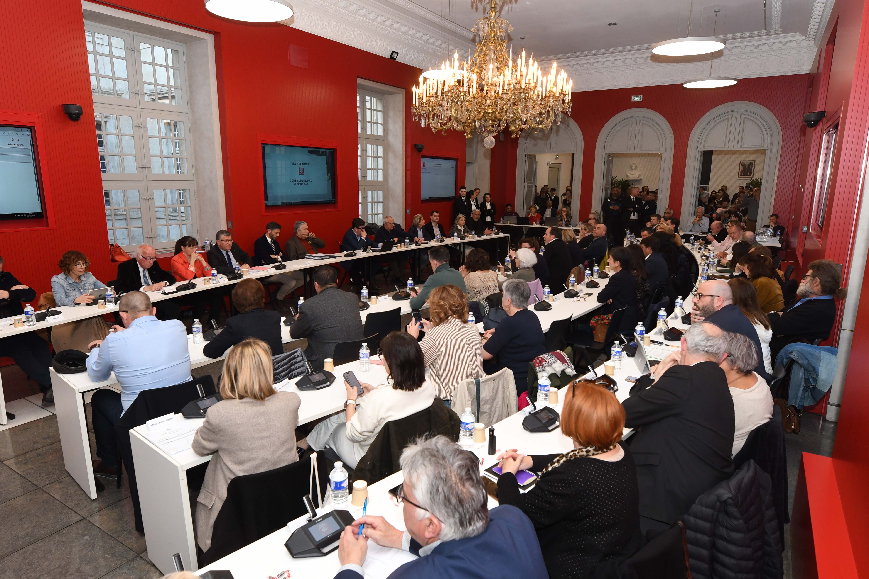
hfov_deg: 81.2
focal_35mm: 21
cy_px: 290
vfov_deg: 59.5
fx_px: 507
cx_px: 434
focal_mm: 14
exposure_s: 1/250
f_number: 5
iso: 1000
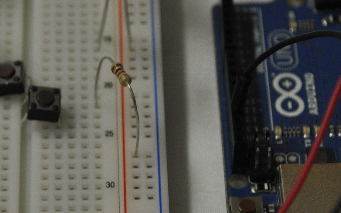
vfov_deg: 7.0
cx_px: 111
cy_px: 126
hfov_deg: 11.2
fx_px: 1738
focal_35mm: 187
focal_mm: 42
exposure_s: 1/60
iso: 800
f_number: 5.3
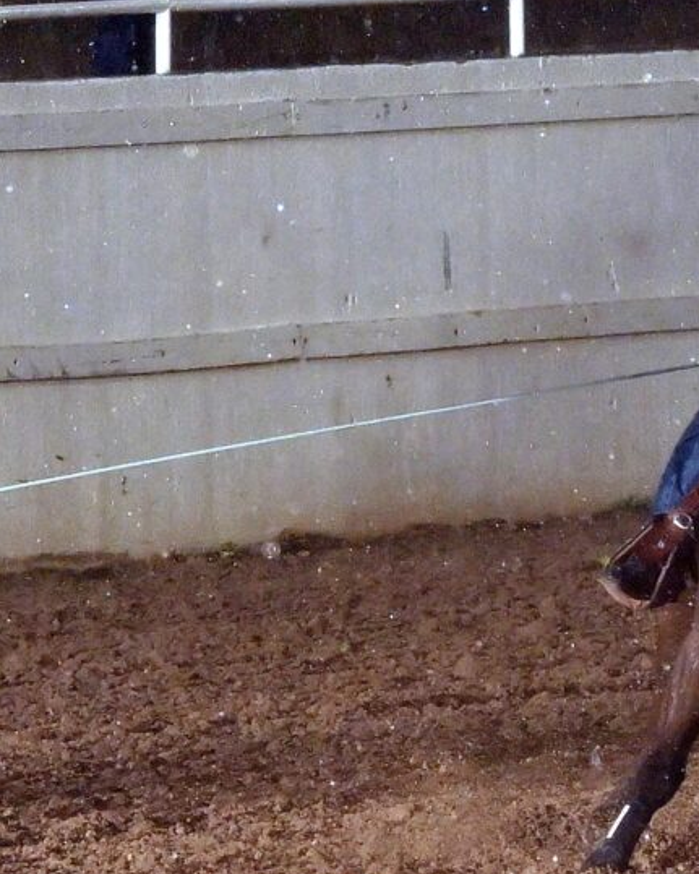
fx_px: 13839
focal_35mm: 535
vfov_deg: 3.6
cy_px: 495
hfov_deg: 2.9
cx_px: -105
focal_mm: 100
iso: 800
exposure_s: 1/250
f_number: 4
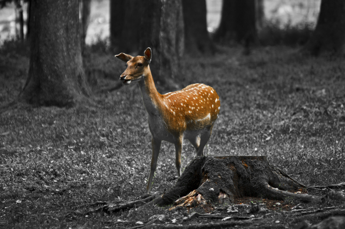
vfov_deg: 4.4
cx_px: 172
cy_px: 114
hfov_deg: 6.5
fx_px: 3017
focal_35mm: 315
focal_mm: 210
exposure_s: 1/250
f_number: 5
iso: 400
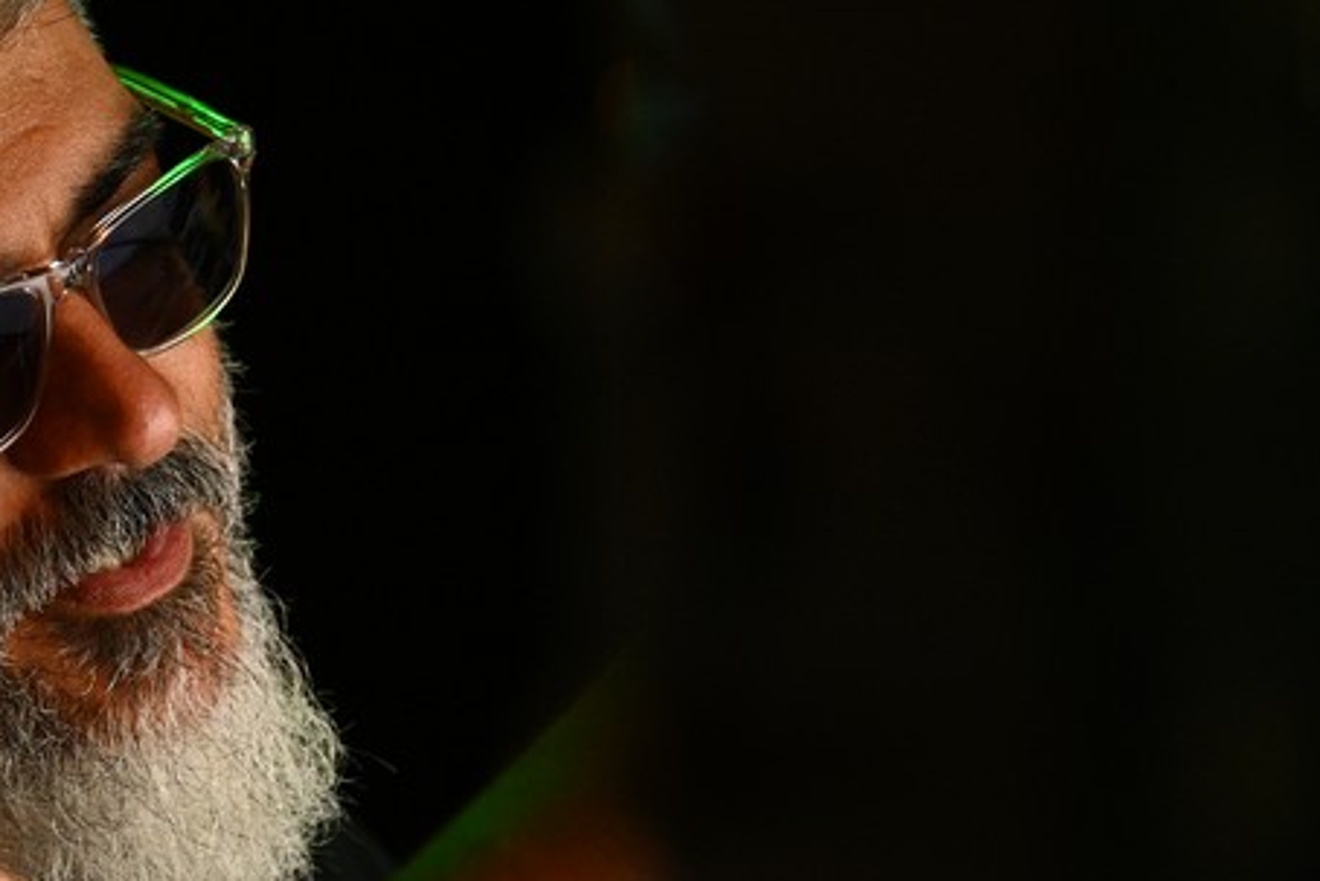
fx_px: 9206
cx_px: -73
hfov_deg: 8.2
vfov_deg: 5.5
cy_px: 491
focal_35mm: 251
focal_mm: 95
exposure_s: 1/160
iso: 2000
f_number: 2.8
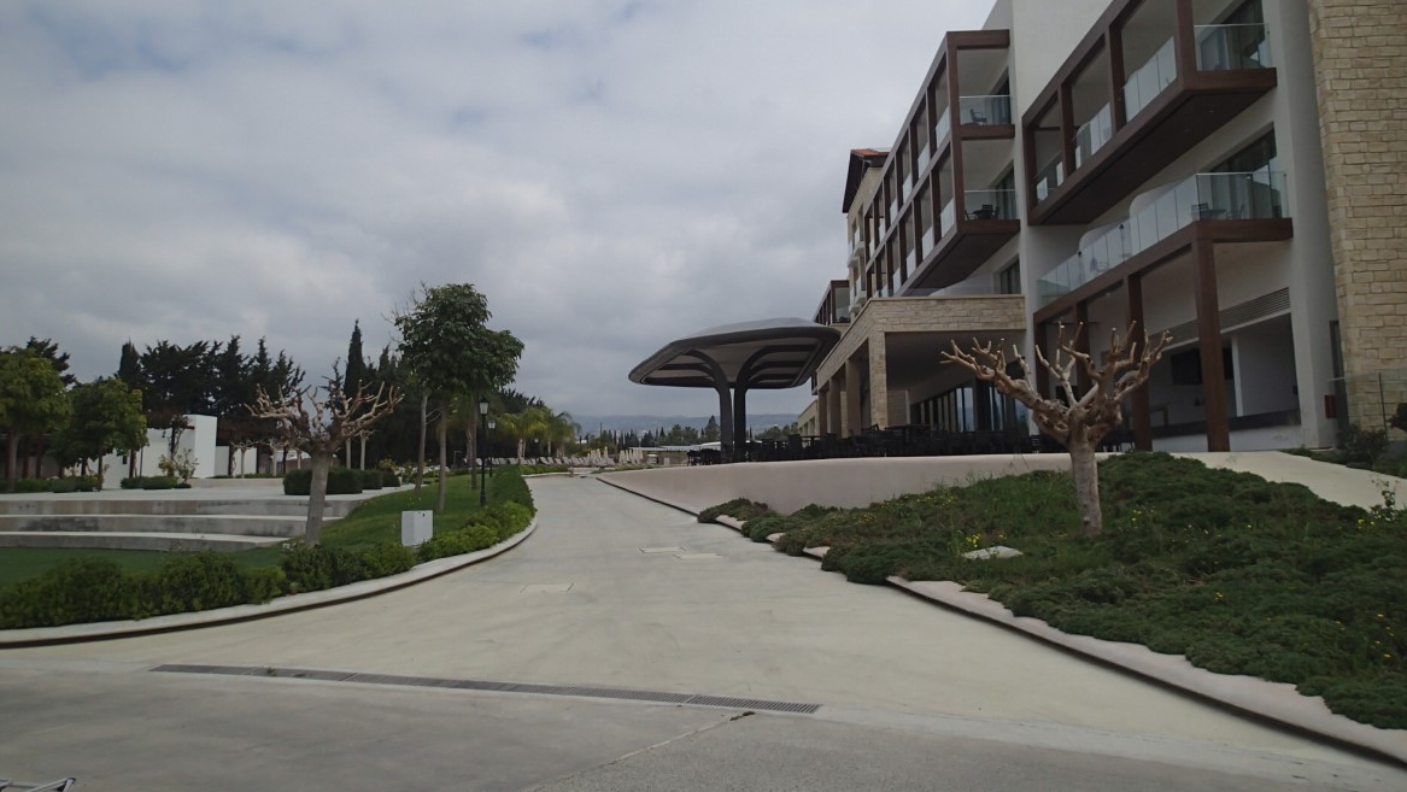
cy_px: 357
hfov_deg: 67.9
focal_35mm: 28
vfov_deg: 41.5
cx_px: 721
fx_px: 1045
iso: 100
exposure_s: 1/800
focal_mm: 4.5
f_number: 5.6
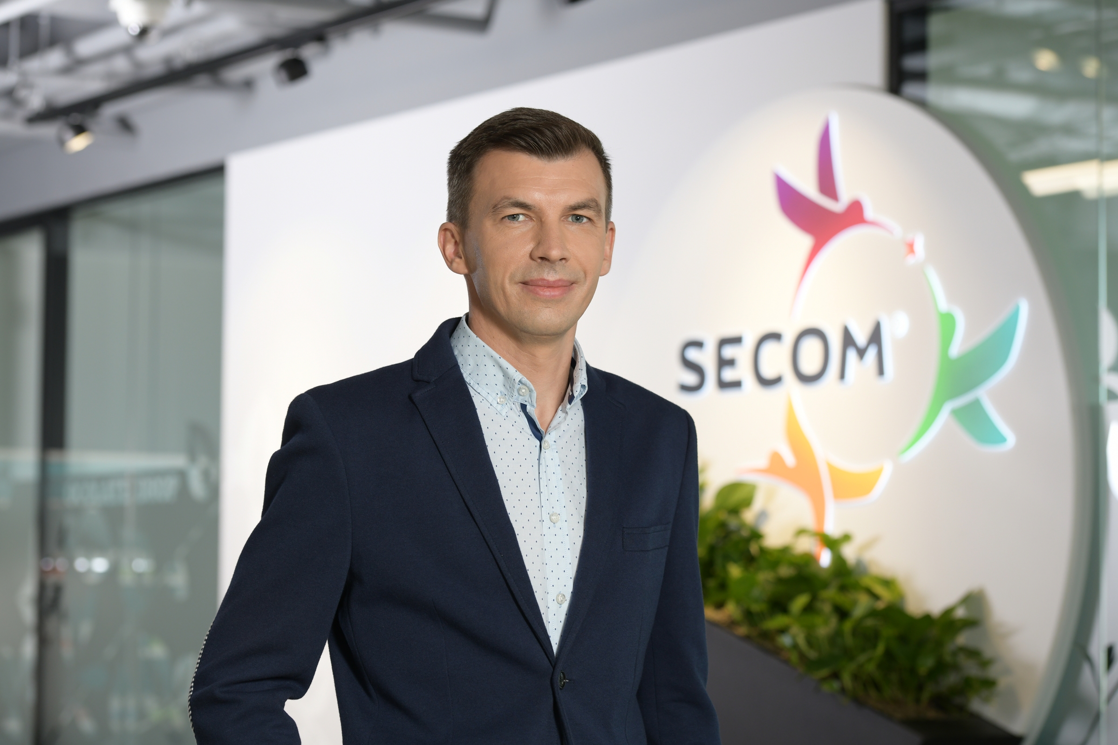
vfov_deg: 13.0
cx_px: 559
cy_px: 372
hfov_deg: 19.5
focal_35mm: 105
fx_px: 3261
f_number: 5
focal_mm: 105
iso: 500
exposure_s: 1/200
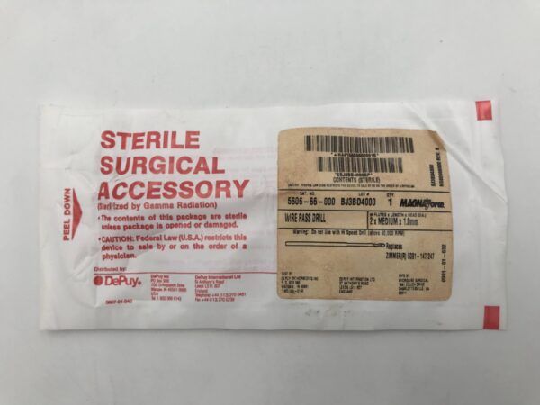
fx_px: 437
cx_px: 270
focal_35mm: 28
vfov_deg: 49.7
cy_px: 202
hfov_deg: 63.4
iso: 20
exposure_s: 1/155
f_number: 1.8
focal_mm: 3.99
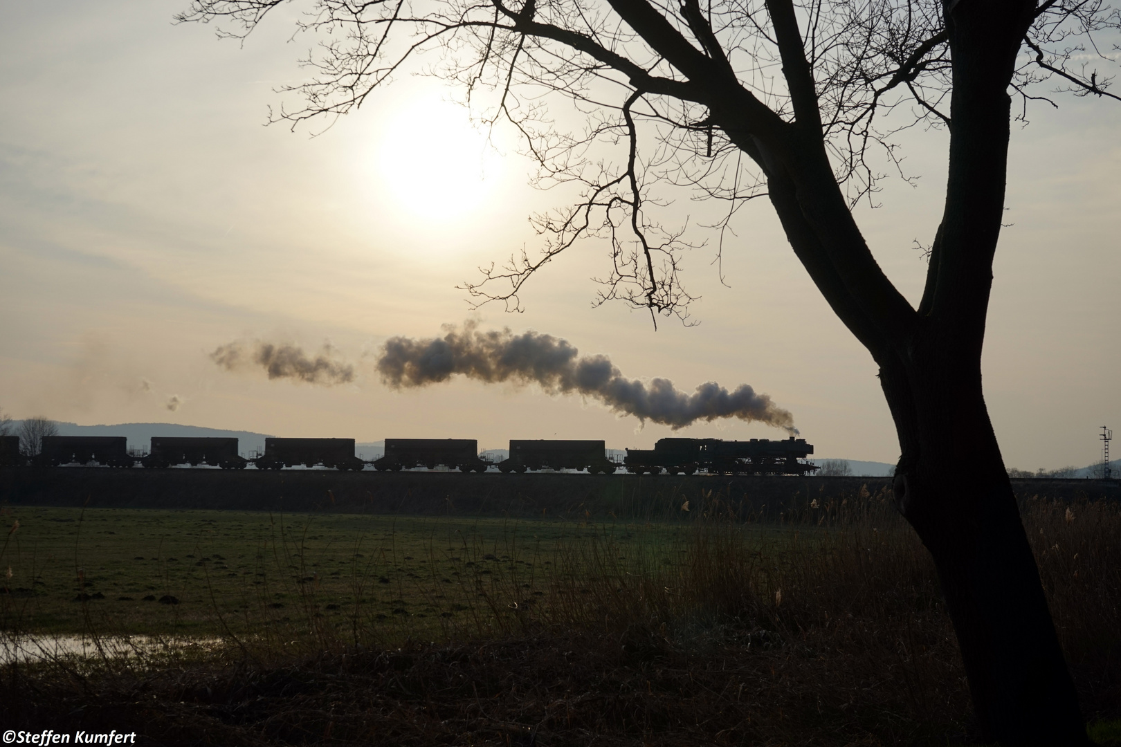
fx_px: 1588
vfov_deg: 26.5
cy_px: 374
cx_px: 560
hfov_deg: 38.9
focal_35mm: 51
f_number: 9
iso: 100
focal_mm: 51
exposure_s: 1/500
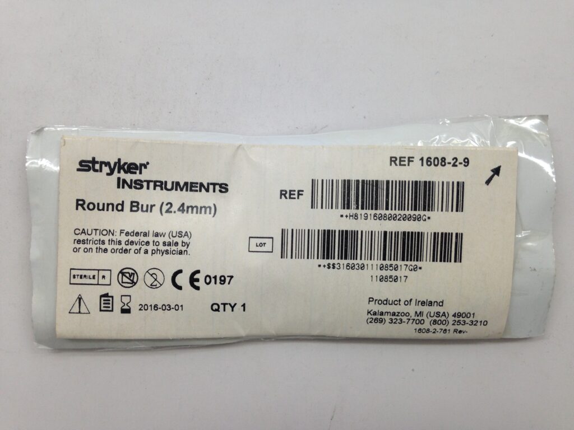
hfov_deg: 55.4
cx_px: 287
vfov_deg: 42.9
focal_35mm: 33
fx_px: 547
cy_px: 215
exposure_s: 1/60
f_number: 2.4
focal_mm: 4.12
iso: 50
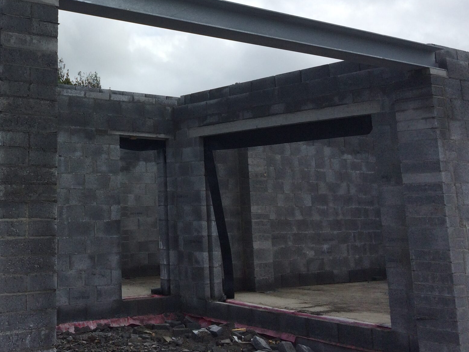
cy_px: 70
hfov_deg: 38.0
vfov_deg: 29.6
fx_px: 650
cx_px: 86
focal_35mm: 48
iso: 32
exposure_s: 1/3165
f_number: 2.2
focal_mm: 4.15
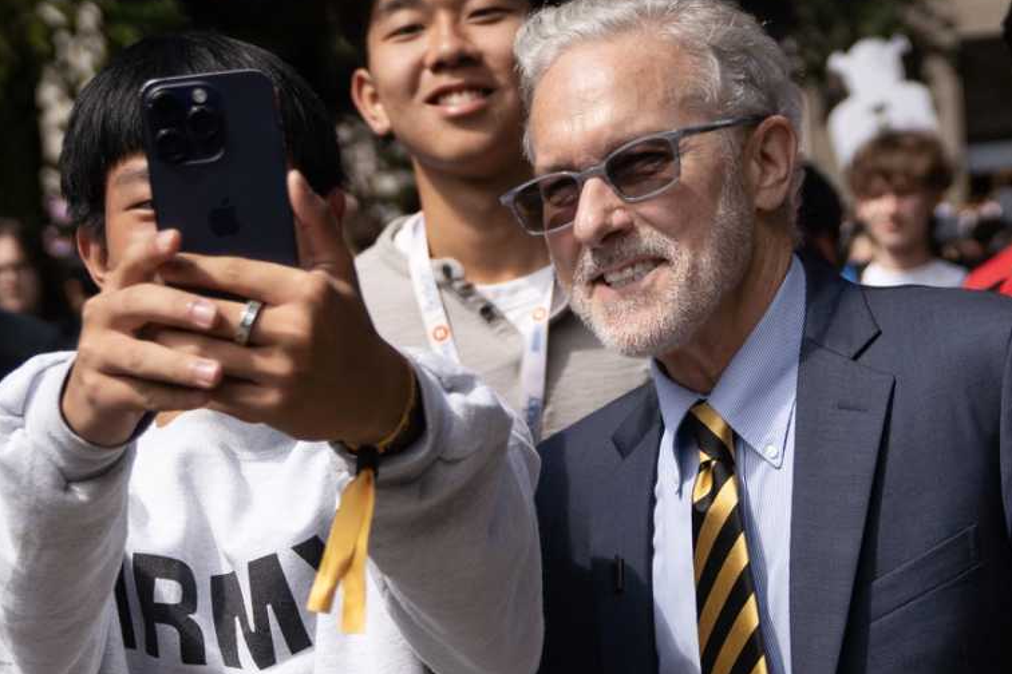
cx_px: 636
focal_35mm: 111
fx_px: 3120
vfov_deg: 12.1
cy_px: 744
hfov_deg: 18.4
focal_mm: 41
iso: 160
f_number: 2.8
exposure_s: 1/8000
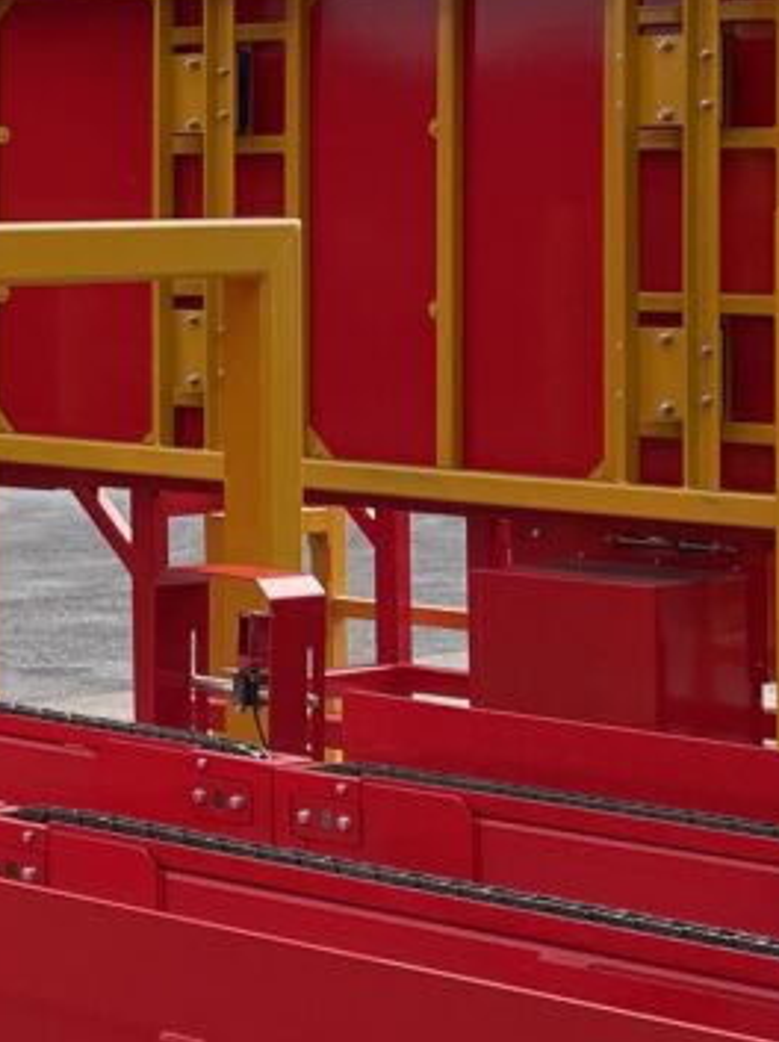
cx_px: -620
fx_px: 3547
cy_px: 195
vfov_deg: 16.6
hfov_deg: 11.6
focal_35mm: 118
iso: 32
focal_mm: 4.2
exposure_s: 1/2398
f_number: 1.6
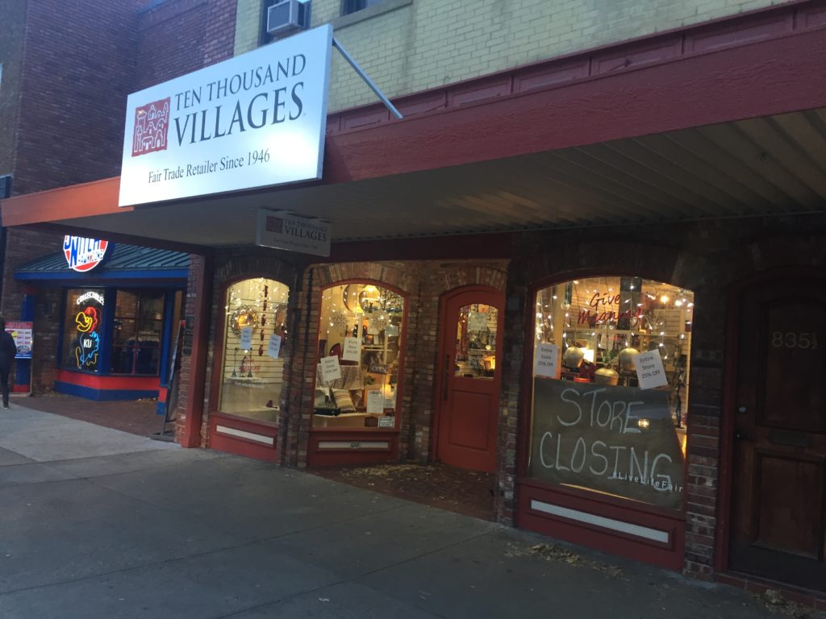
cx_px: 413
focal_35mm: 29
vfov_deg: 48.2
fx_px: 692
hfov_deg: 61.7
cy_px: 310
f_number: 2.2
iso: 100
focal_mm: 4.15
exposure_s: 1/30
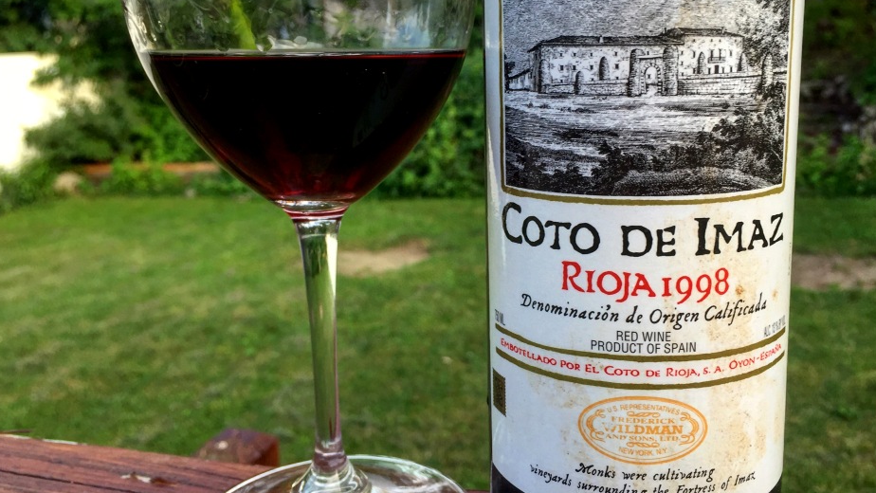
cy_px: 204
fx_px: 813
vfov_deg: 33.7
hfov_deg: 56.5
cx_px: 478
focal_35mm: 35
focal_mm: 4.15
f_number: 2.2
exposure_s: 1/120
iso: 40
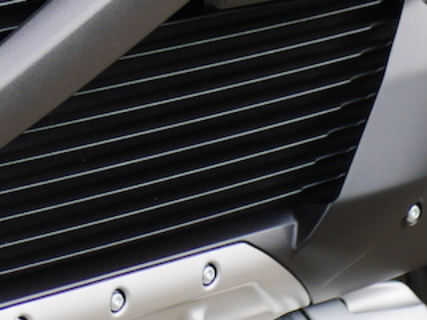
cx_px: -80
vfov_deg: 5.8
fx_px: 3084
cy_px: -379
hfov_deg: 7.9
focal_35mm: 250
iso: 200
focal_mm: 25
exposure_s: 1/1000
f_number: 1.7
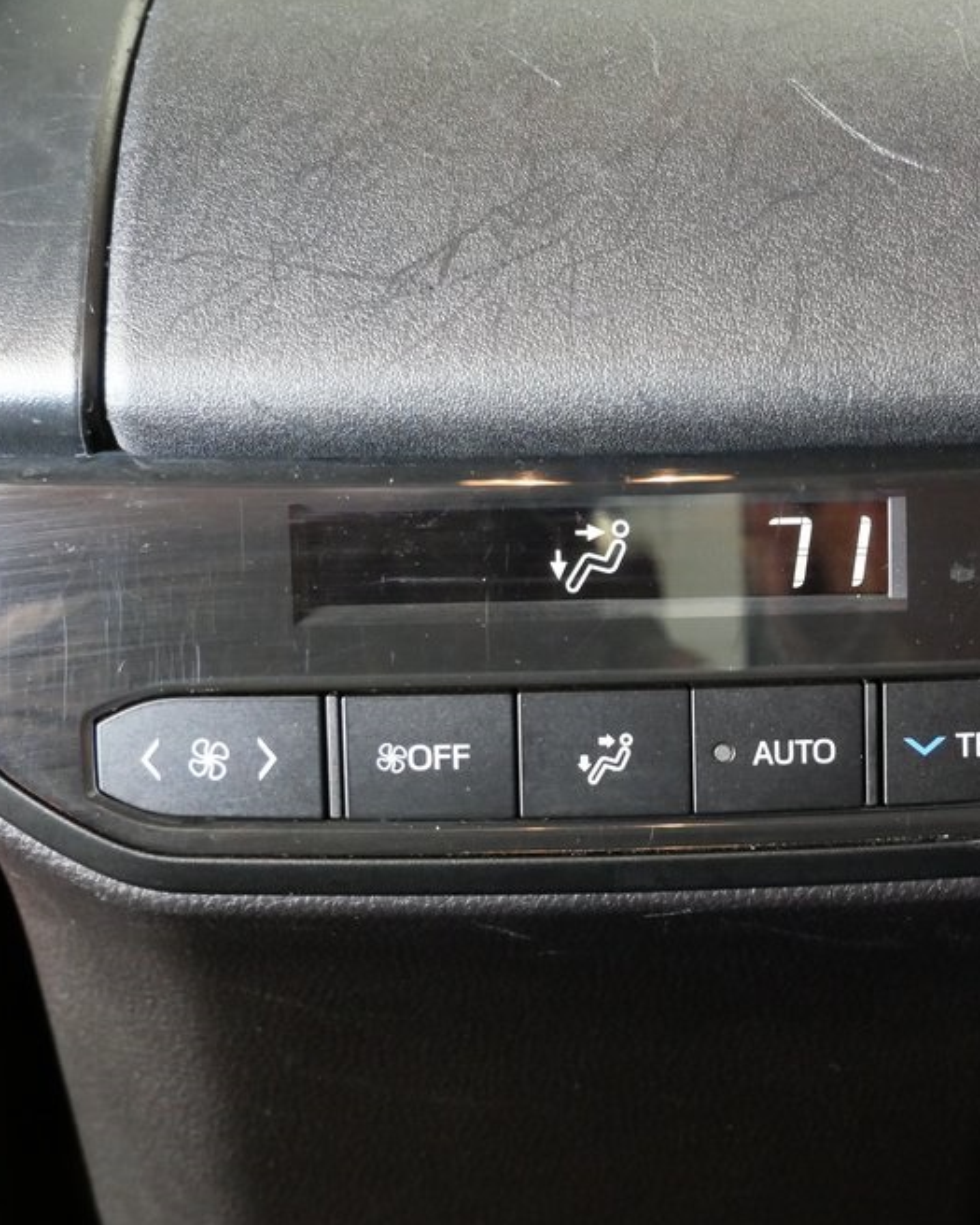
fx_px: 2429
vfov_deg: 28.3
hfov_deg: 22.7
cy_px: 616
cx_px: 694
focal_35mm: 67
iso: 3200
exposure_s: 1/8
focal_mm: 22
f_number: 4.2
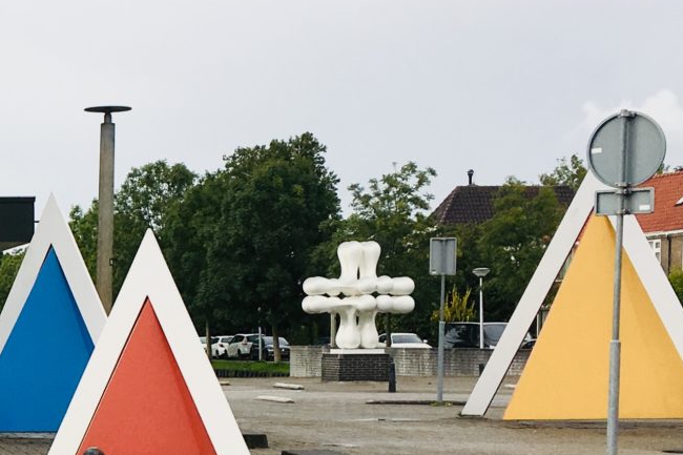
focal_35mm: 95
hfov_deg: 19.7
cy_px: 410
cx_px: -220
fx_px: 1802
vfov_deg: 14.2
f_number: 2.2
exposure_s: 1/1083
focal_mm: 4.15
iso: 25
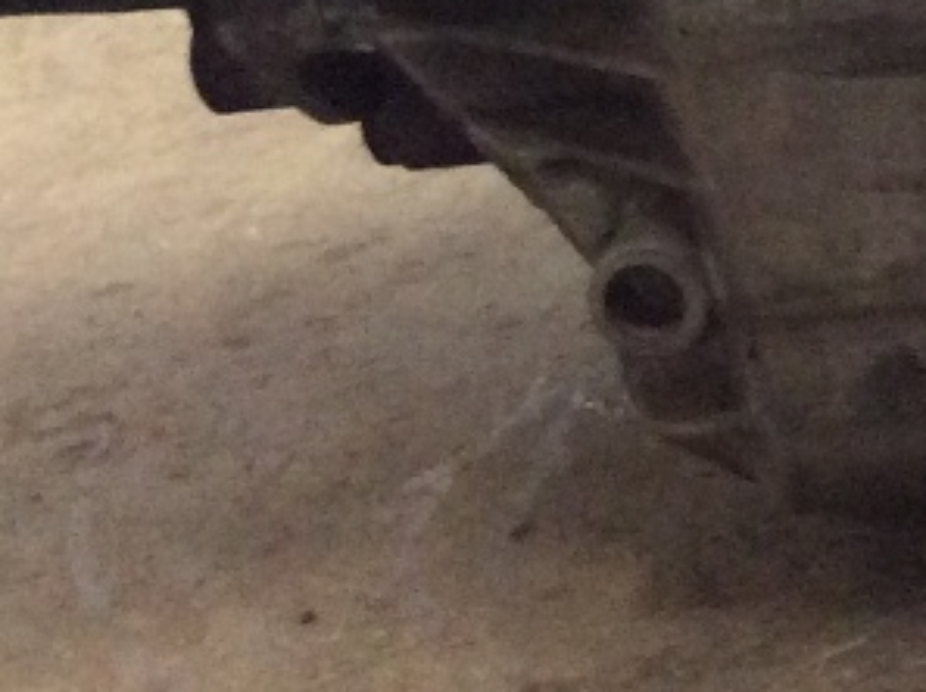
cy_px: -199
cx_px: 1796
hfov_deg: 12.7
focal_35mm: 138
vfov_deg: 10.5
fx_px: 3687
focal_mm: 3.3
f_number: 2.4
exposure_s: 1/24
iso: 250
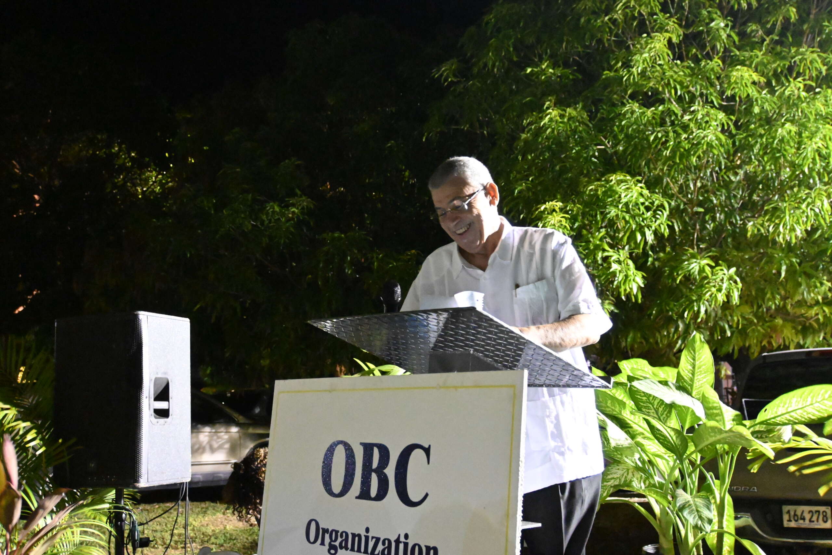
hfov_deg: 49.6
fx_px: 901
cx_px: 416
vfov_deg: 34.2
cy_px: 278
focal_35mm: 39
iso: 12800
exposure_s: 1/50
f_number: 4.5
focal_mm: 26
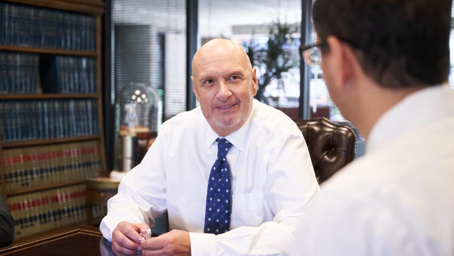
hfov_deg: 39.2
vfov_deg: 22.6
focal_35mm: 53
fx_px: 638
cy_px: 147
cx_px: 229
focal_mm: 49.9
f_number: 2.8
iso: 2000
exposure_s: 1/80
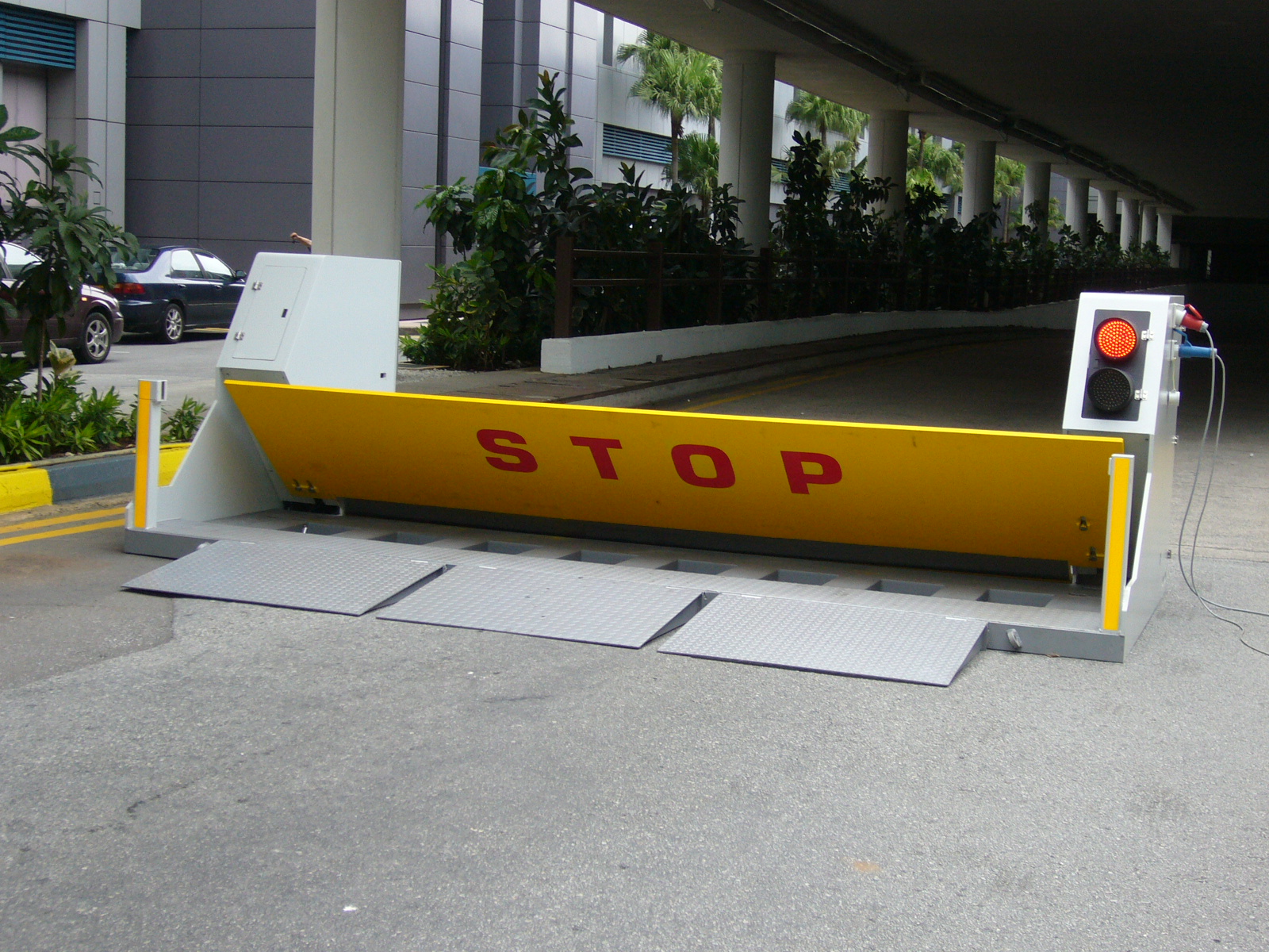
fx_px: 2016
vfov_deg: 26.6
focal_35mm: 55
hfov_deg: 34.9
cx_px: 634
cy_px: 476
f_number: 3.5
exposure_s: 1/160
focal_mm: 9.1
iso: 125
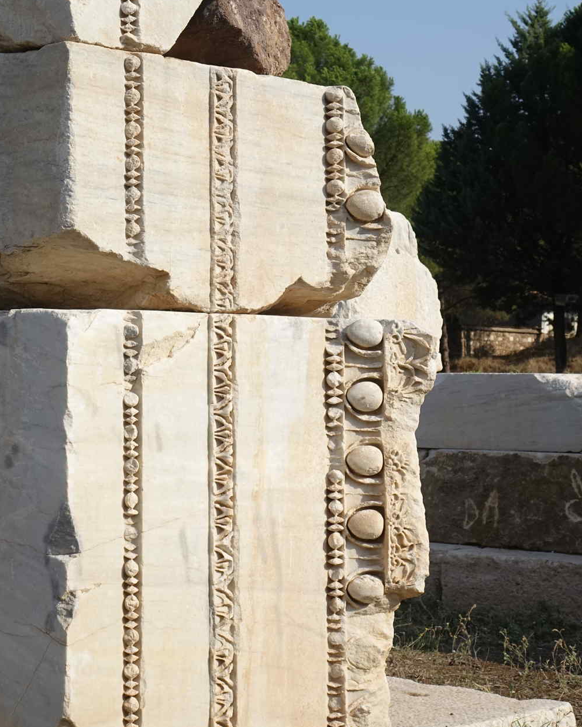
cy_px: 286
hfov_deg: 17.8
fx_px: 1852
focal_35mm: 86
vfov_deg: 22.2
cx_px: 207
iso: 125
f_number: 4.5
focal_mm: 21.05
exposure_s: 1/800
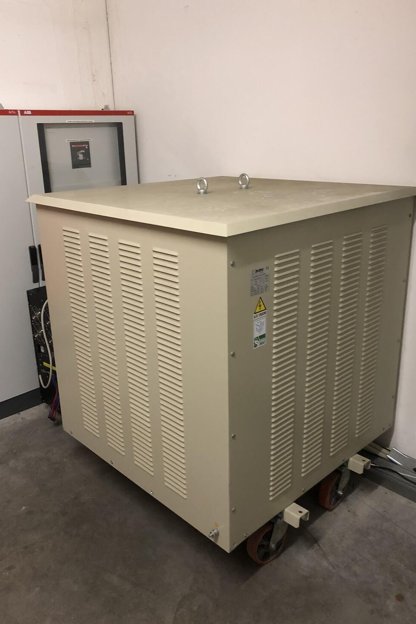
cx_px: 215
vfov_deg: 61.9
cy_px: 308
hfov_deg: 43.6
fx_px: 520
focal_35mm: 30
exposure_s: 1/8
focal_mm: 3.99
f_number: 1.8
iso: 80
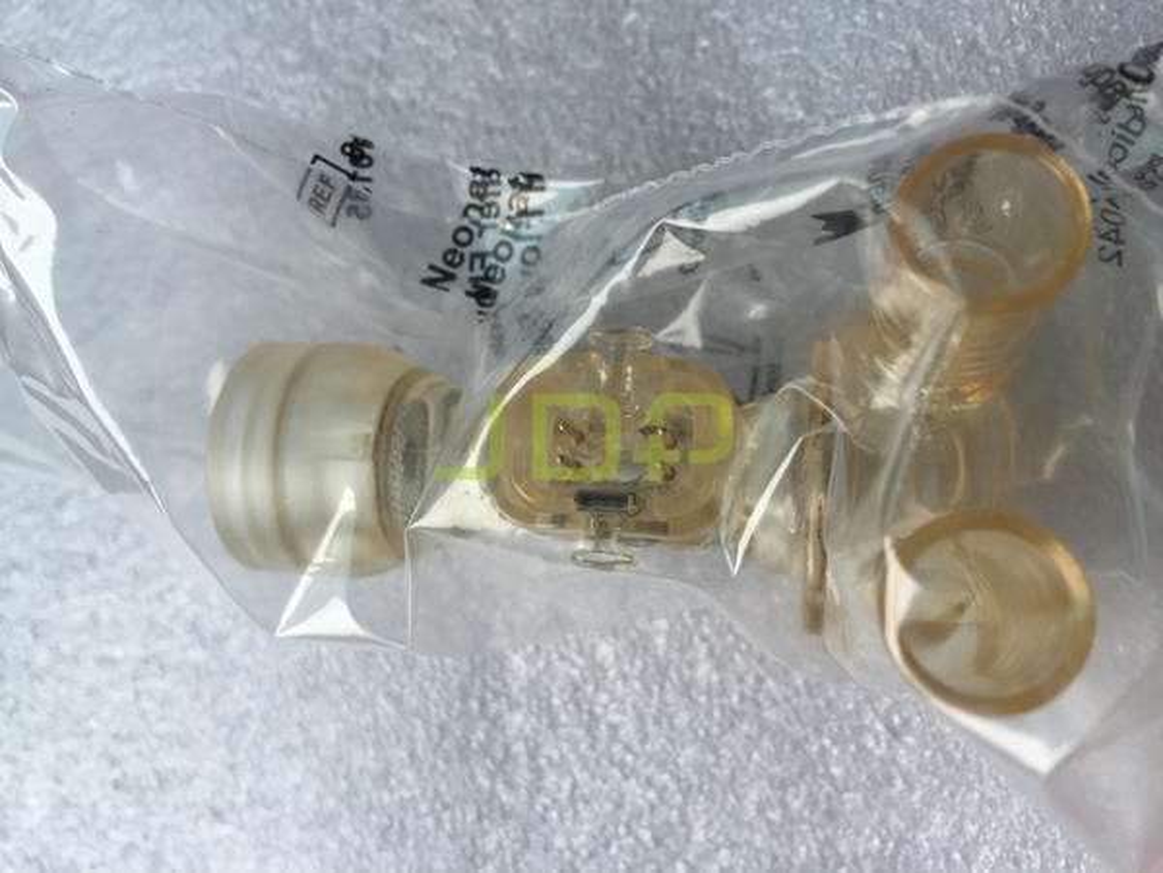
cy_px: 436
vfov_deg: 48.2
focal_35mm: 29
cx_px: 582
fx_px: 974
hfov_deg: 61.7
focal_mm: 4.15
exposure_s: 1/618
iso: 32
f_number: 2.2
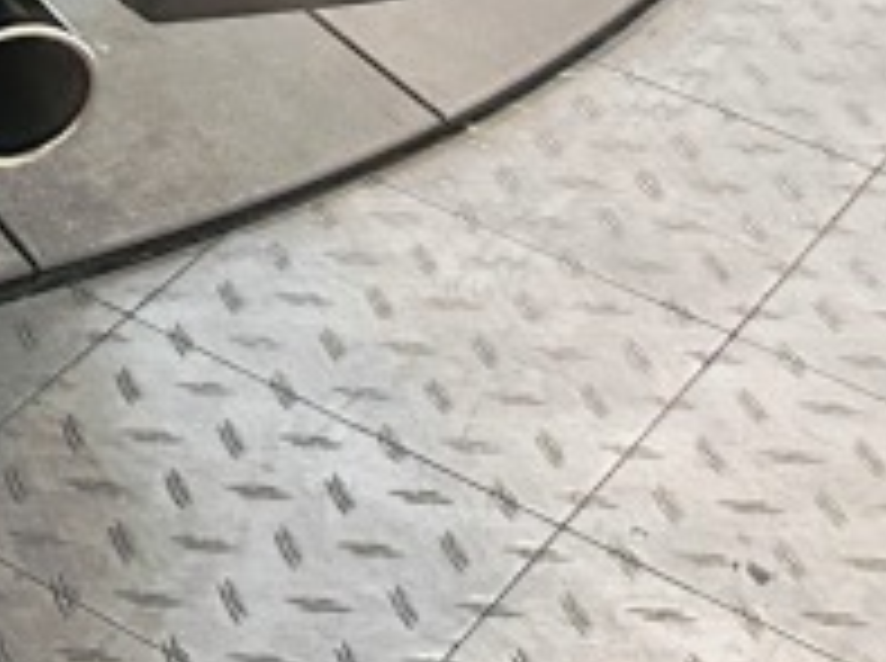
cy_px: -811
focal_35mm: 125
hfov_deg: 12.9
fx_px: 3194
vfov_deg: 10.5
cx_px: -1093
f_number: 1.78
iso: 800
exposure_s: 1/60
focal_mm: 6.86
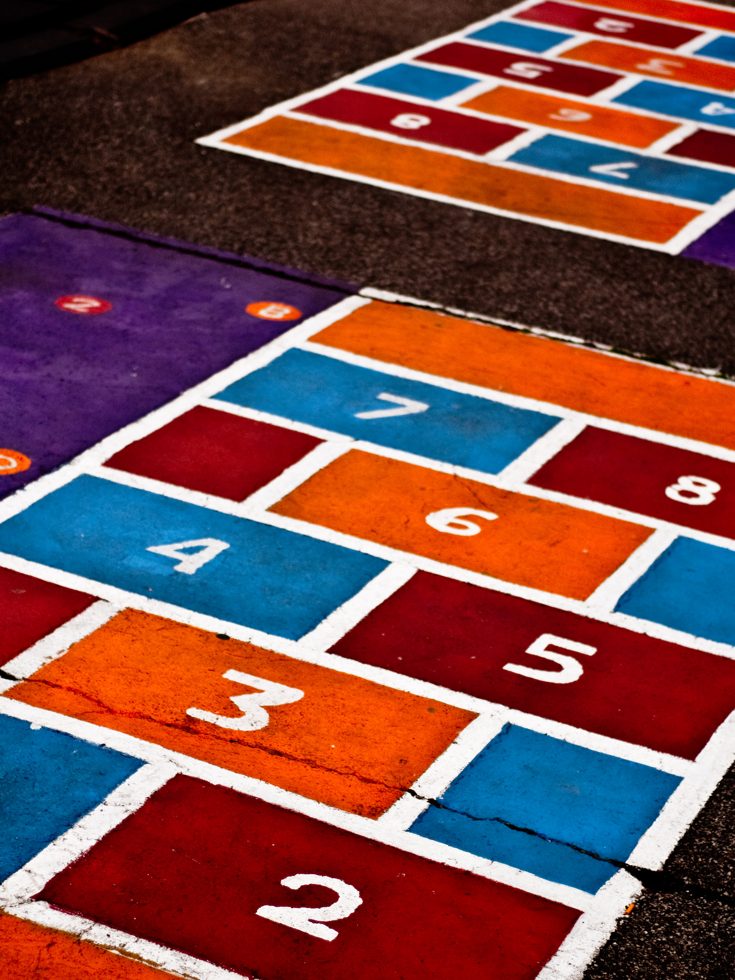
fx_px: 2322
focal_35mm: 82
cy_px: 552
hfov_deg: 18.0
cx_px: 365
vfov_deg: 23.8
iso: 200
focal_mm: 50
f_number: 1.8
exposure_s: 1/500
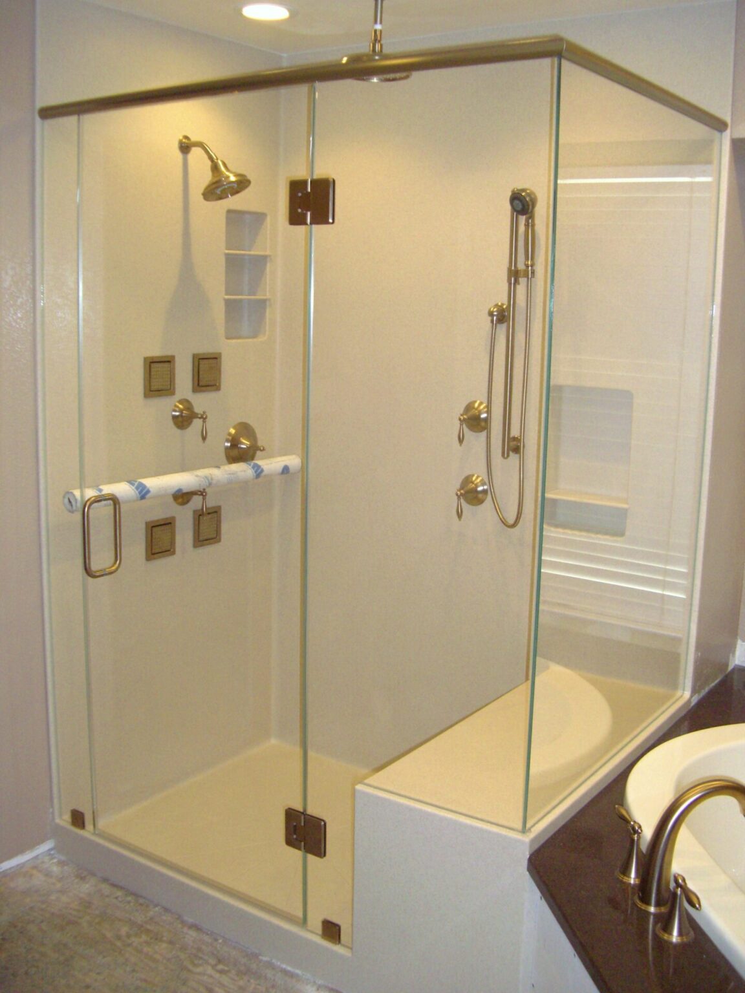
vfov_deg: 49.0
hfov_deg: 37.7
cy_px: 496
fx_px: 1090
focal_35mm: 38
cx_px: 372
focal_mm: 7.9
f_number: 2.8
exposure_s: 1/60
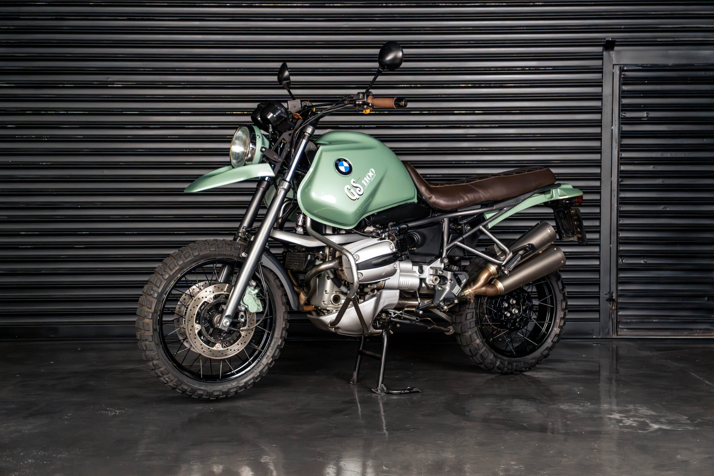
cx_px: 357
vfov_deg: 29.9
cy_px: 238
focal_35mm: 45
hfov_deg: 43.6
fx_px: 892
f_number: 4
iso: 4000
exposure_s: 1/60
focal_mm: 30
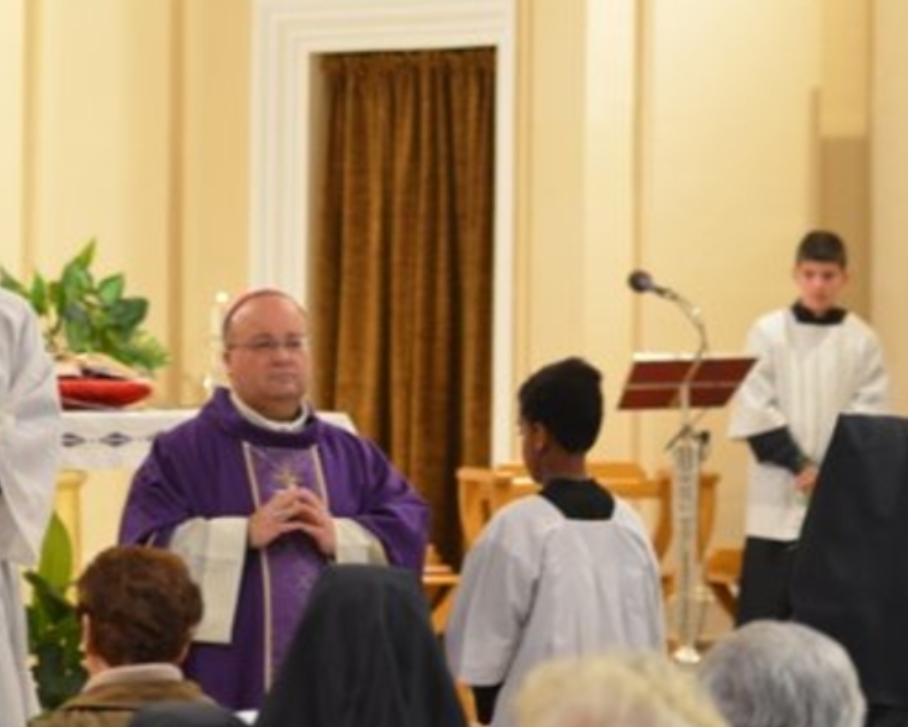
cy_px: 299
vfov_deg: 7.7
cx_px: 338
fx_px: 5396
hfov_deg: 9.6
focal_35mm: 201
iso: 1600
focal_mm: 95
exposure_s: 1/80
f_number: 4
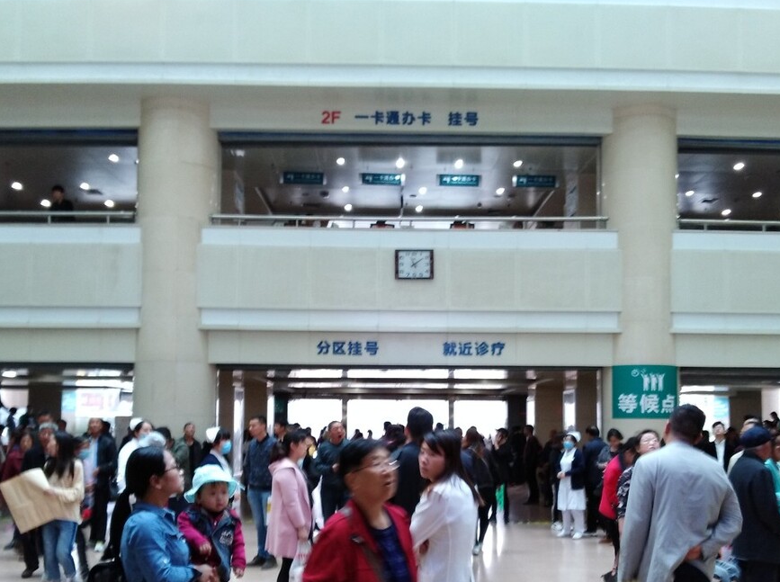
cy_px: 381
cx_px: 395
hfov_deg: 51.4
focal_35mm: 36
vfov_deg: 39.1
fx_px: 810
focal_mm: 3.83
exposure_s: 1/20
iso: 415
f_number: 2.2
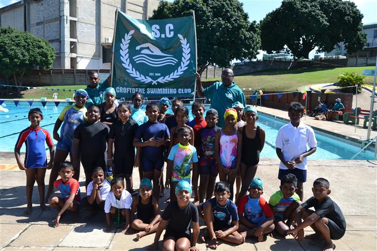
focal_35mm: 28
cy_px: 126
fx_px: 298
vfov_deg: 45.7
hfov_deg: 64.6
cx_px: 188
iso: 100
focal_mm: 19
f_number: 7.1
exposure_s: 1/200
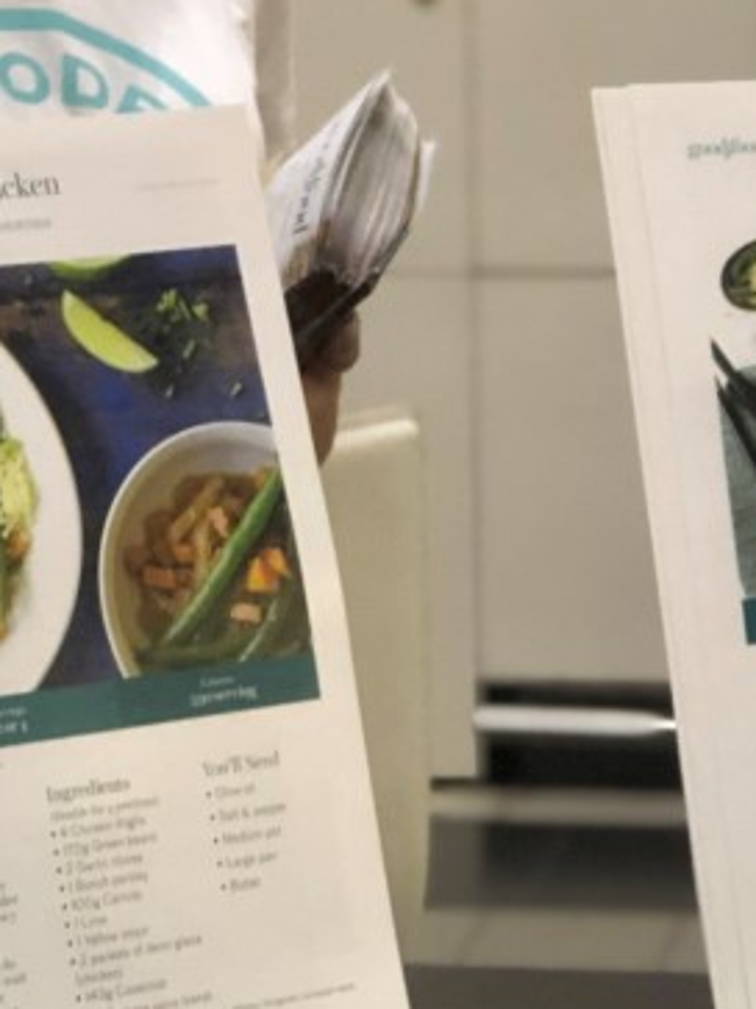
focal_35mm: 161
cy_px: 150
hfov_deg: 9.2
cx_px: 264
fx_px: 4691
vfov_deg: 12.2
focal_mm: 6.6
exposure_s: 1/30
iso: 500
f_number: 2.8
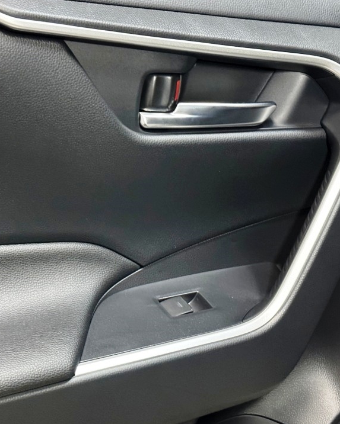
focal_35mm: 67
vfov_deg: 28.3
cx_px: 152
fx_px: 843
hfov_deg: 22.8
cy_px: 221
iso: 500
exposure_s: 1/30
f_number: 1.78
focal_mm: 6.86
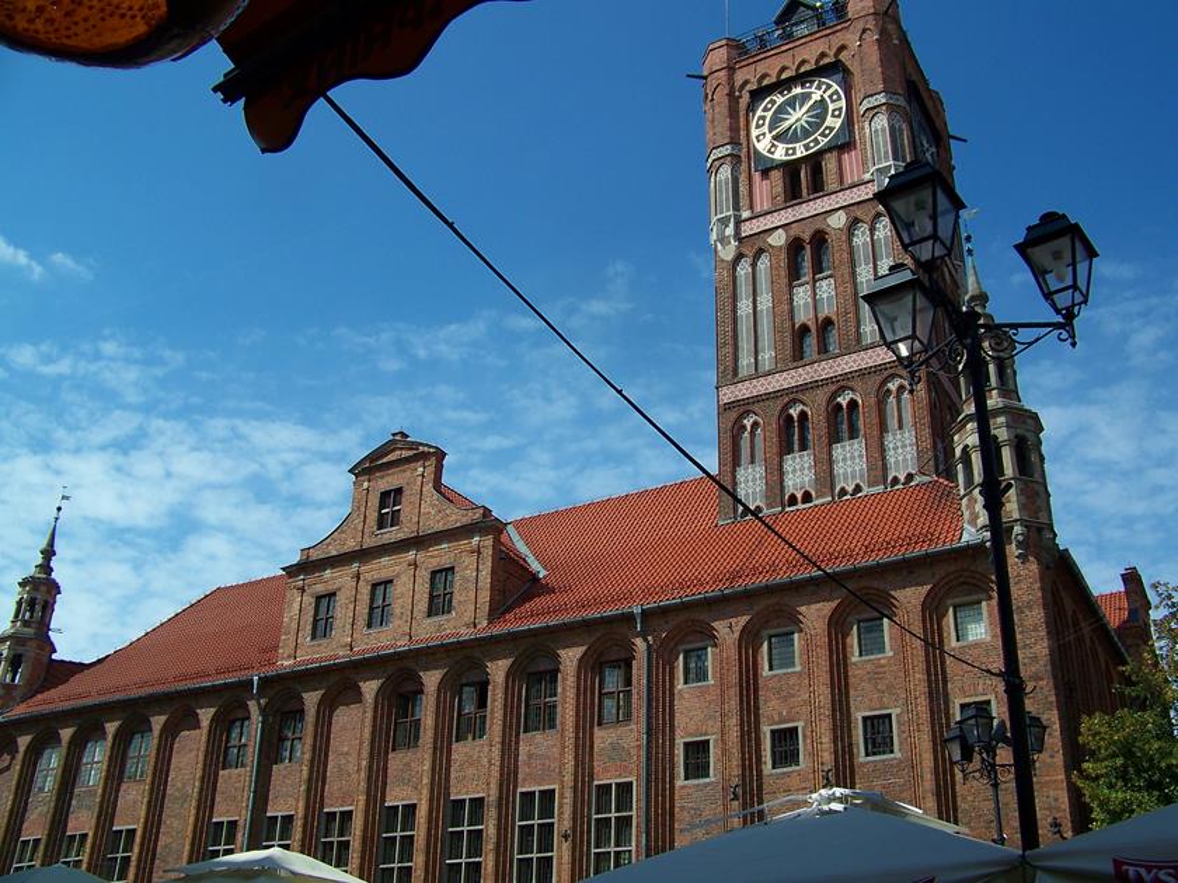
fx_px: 1225
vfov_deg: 39.7
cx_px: 589
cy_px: 442
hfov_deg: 51.4
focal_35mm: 36
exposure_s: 1/640
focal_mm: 5.85
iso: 64
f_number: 4
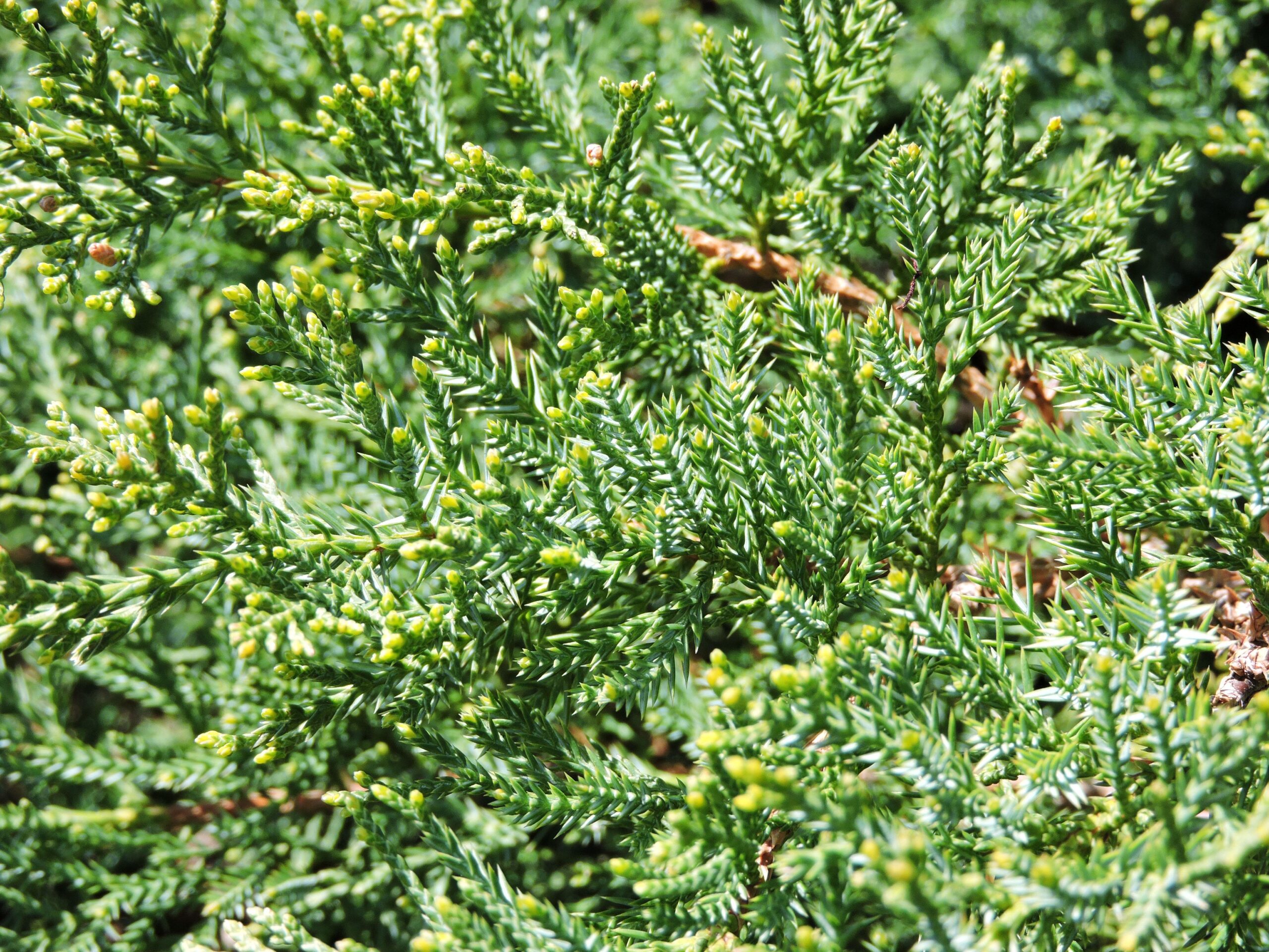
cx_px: 634
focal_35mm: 70
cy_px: 476
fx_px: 2566
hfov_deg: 27.8
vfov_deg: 21.0
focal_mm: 12.5
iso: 100
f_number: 4.5
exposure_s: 1/250
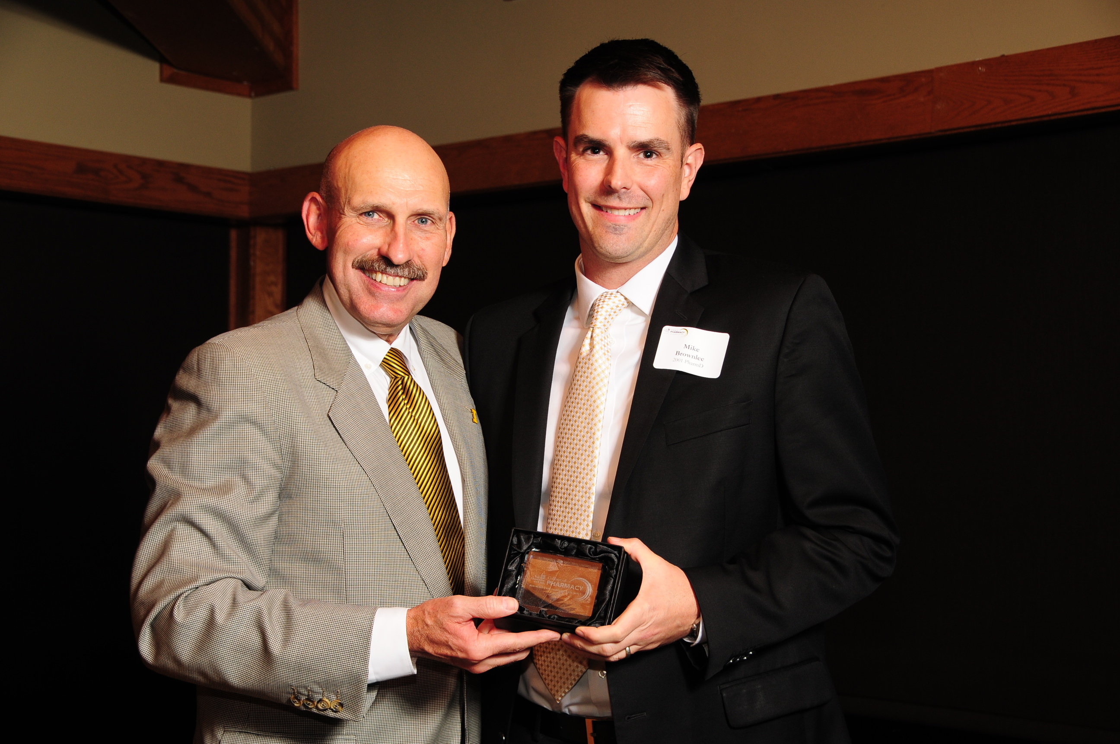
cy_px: 372
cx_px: 560
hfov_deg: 30.5
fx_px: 2051
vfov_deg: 20.6
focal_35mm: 66
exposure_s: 1/250
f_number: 8
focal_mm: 44
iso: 320
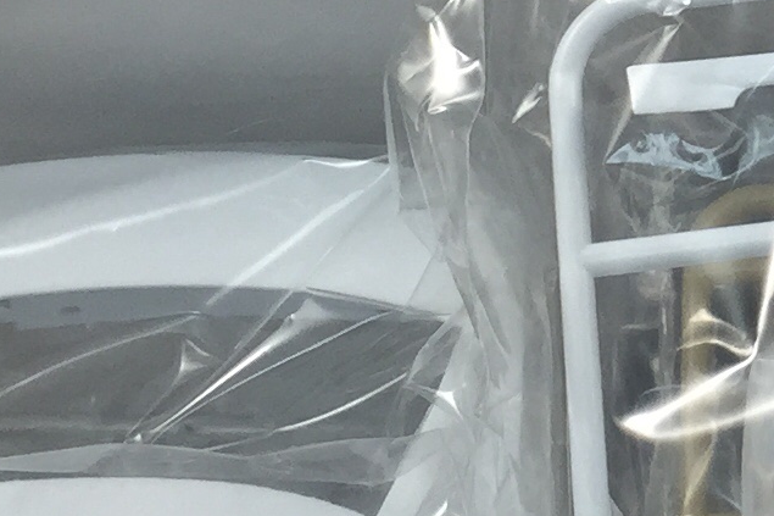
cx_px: 1203
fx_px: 3331
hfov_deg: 12.5
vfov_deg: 8.7
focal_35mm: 155
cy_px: -127
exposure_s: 1/100
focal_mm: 4.15
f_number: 2.2
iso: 40
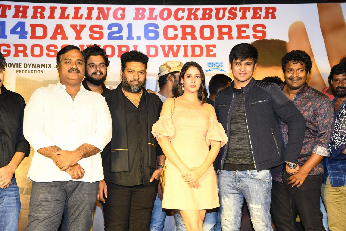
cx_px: 173
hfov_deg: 39.6
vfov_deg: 27.0
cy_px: 116
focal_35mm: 50
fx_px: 481
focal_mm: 50
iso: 800
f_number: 6.3
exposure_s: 1/125
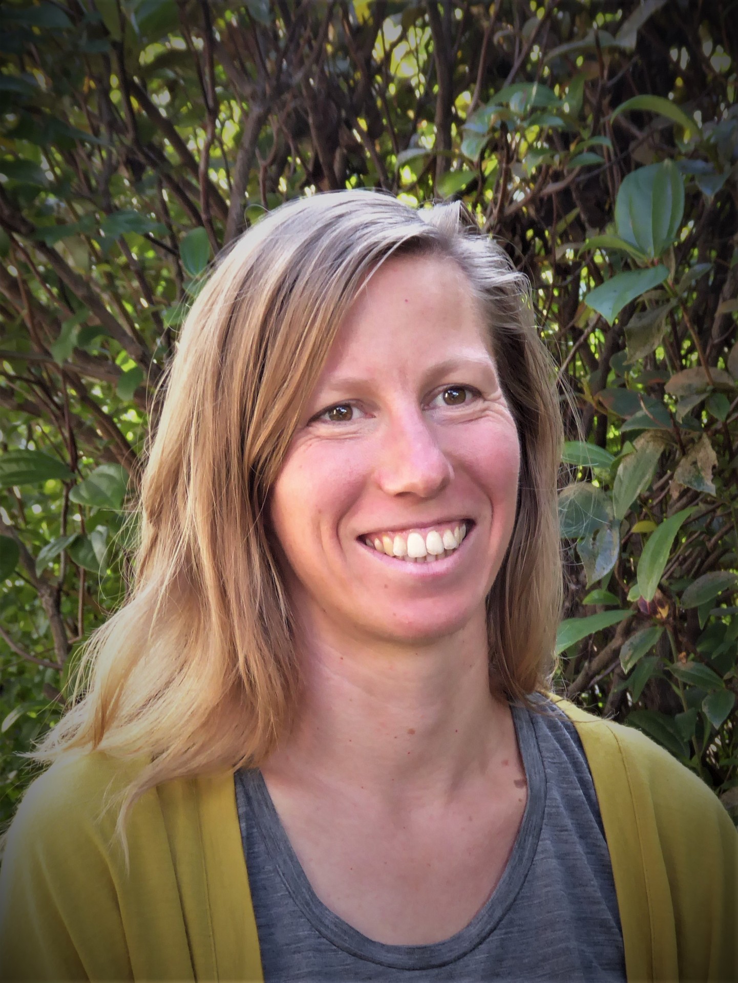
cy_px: 492
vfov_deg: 23.0
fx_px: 2415
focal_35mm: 85
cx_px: 369
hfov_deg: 17.4
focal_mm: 14.1
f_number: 4.7
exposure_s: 1/60
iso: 250
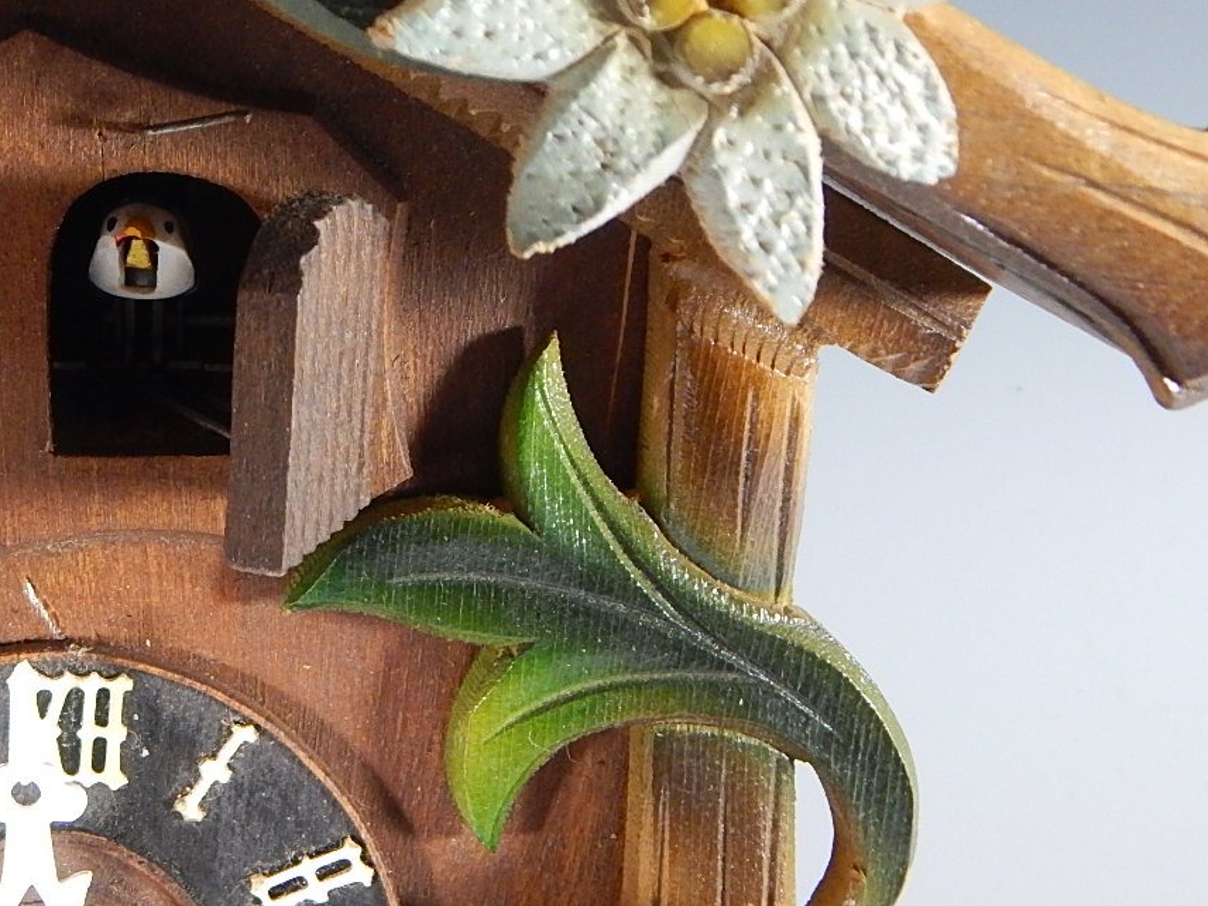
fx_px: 2478
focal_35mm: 71
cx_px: 85
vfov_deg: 20.6
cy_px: 246
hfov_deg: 26.3
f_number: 3.4
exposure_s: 1/40
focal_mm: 6.8
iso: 400
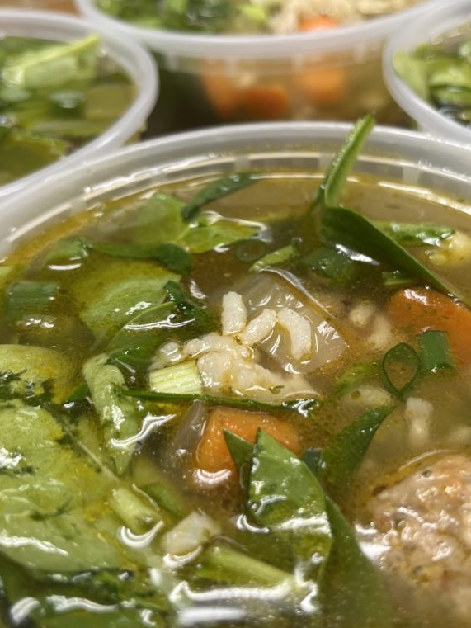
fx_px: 744
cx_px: 280
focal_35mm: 41
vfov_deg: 45.7
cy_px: 276
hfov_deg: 35.0
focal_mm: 5.1
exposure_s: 1/60
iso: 64
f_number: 1.6
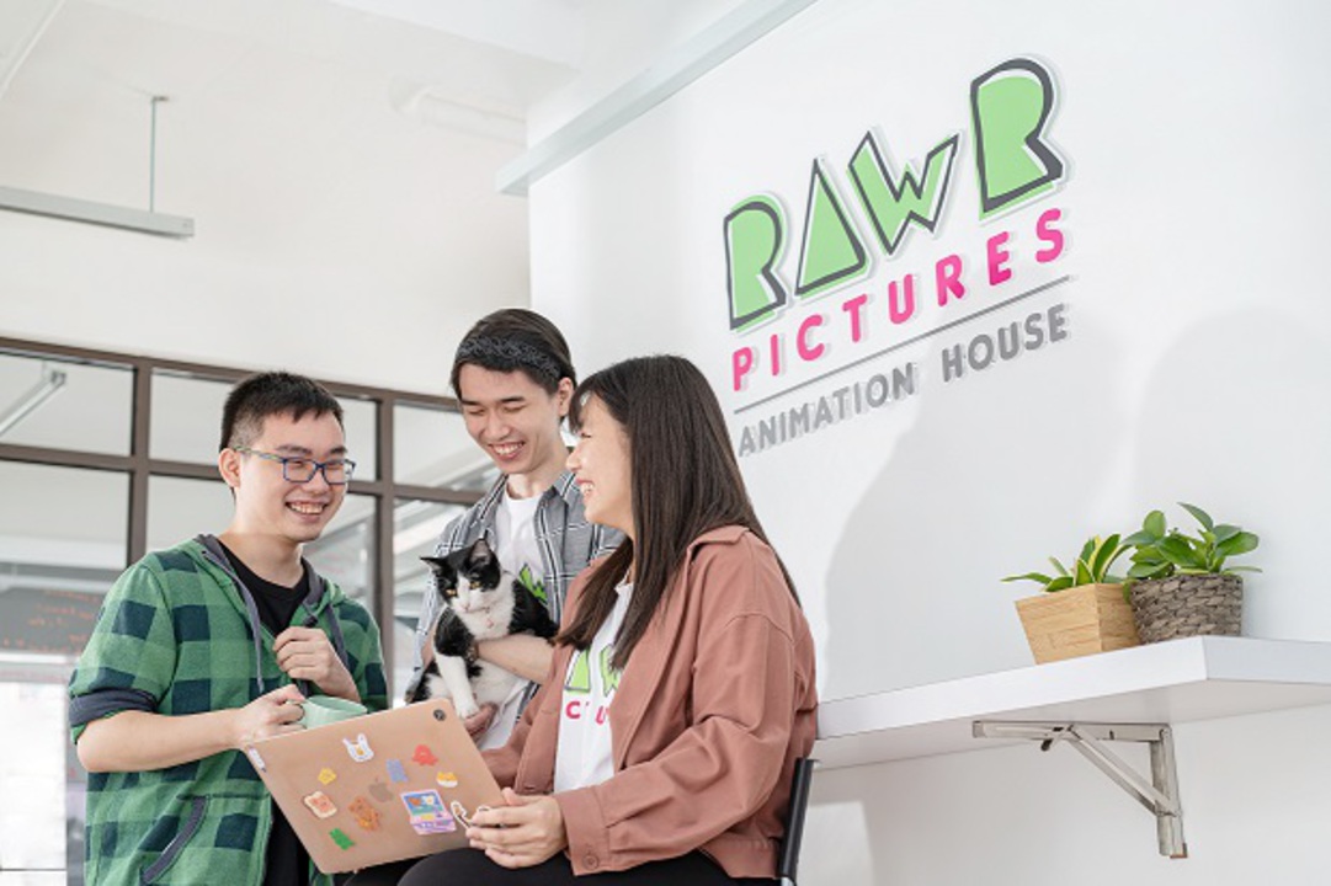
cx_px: 666
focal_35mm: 50
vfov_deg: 27.0
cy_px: 443
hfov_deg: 39.6
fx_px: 1848
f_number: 4
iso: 200
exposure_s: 1/200
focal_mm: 50
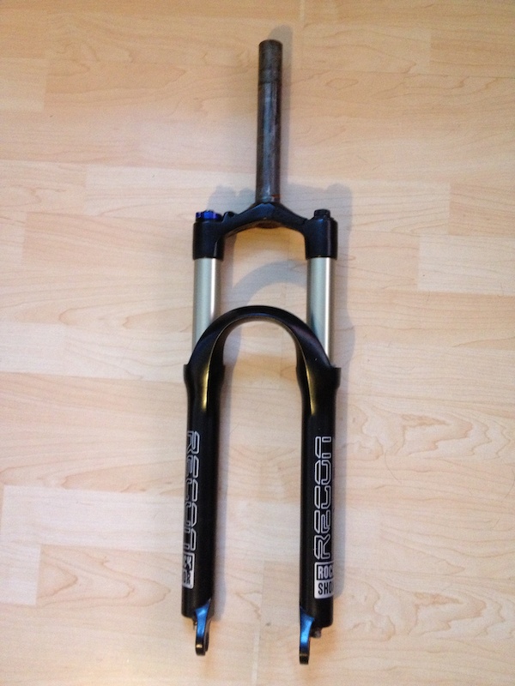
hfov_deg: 40.7
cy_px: 343
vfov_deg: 52.6
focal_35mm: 35
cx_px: 258
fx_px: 694
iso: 400
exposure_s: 1/15
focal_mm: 4.28
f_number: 2.4
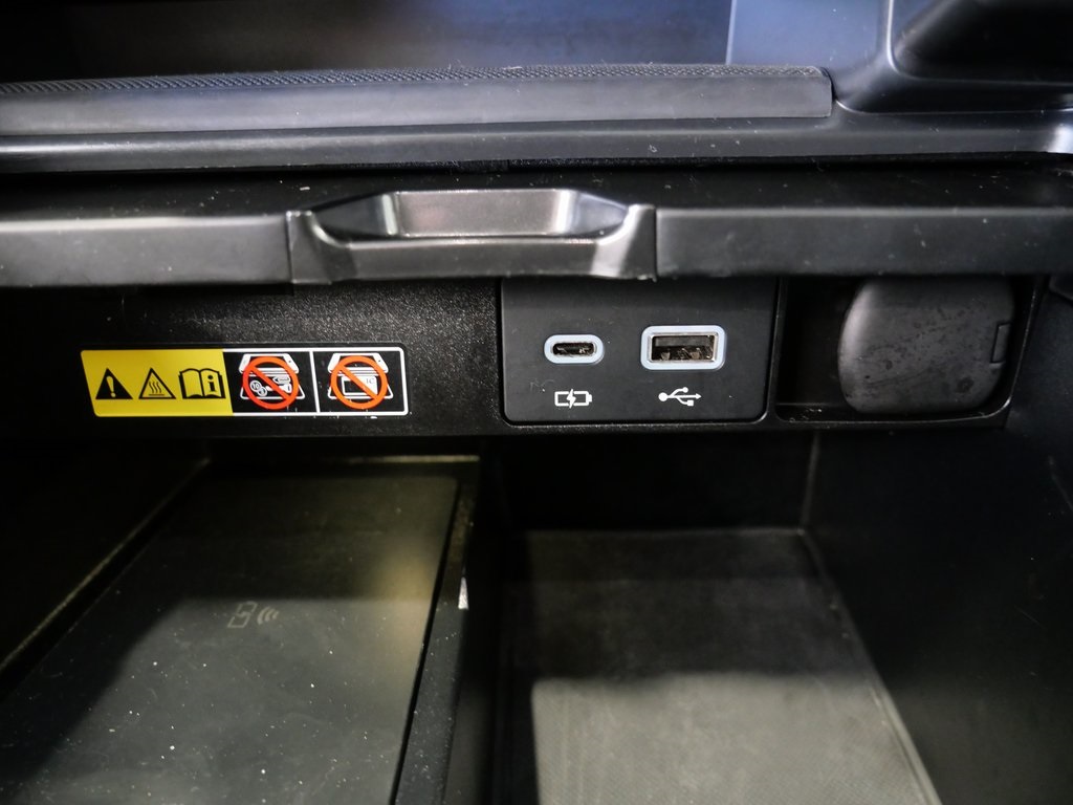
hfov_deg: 71.6
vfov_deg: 56.8
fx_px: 744
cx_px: 536
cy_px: 402
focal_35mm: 24
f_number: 3.5
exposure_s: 1/5
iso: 3200
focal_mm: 12
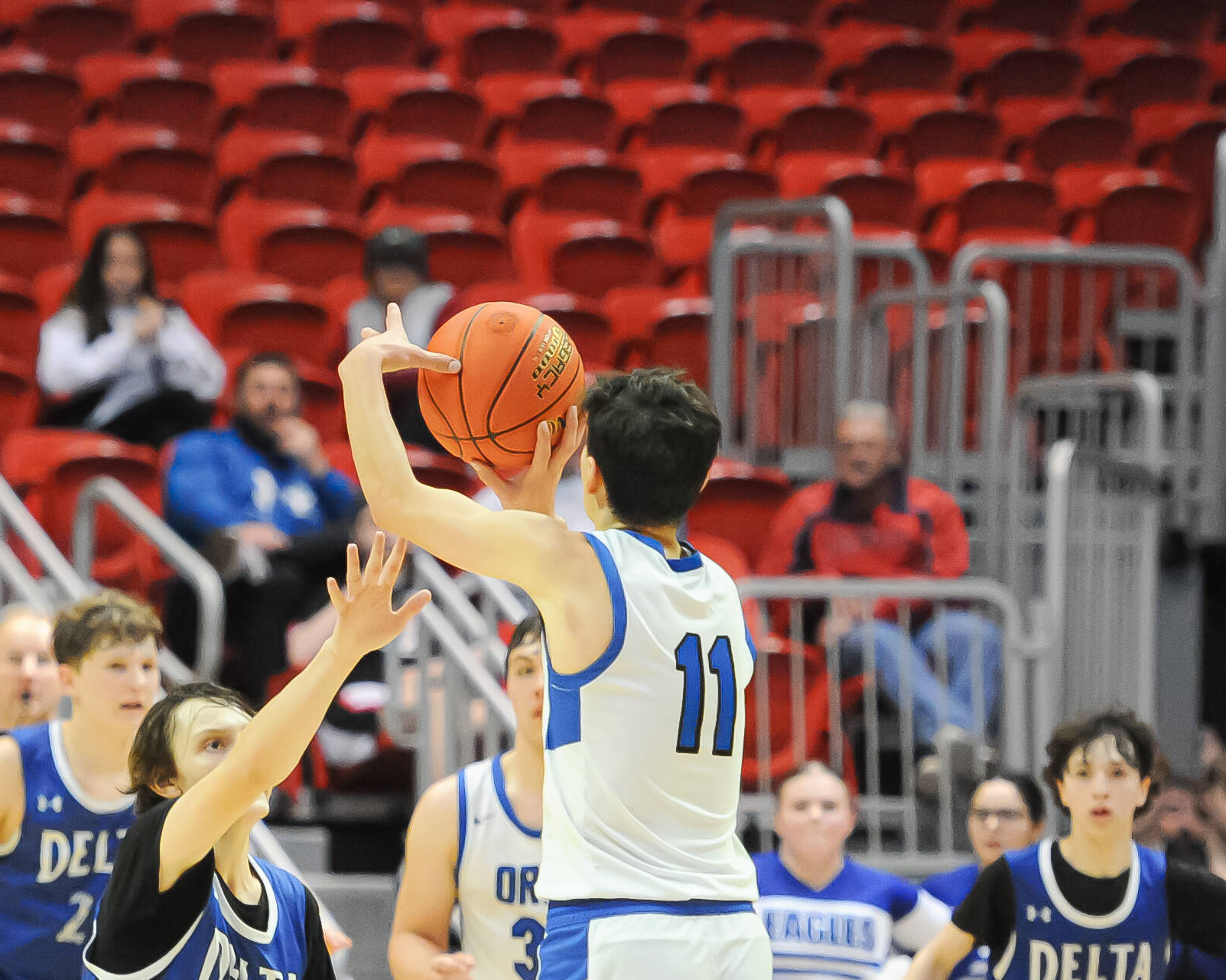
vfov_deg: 4.0
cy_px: 856
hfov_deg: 5.0
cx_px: 377
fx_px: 14004
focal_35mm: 386
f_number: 2.8
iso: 6400
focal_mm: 155
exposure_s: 1/1600
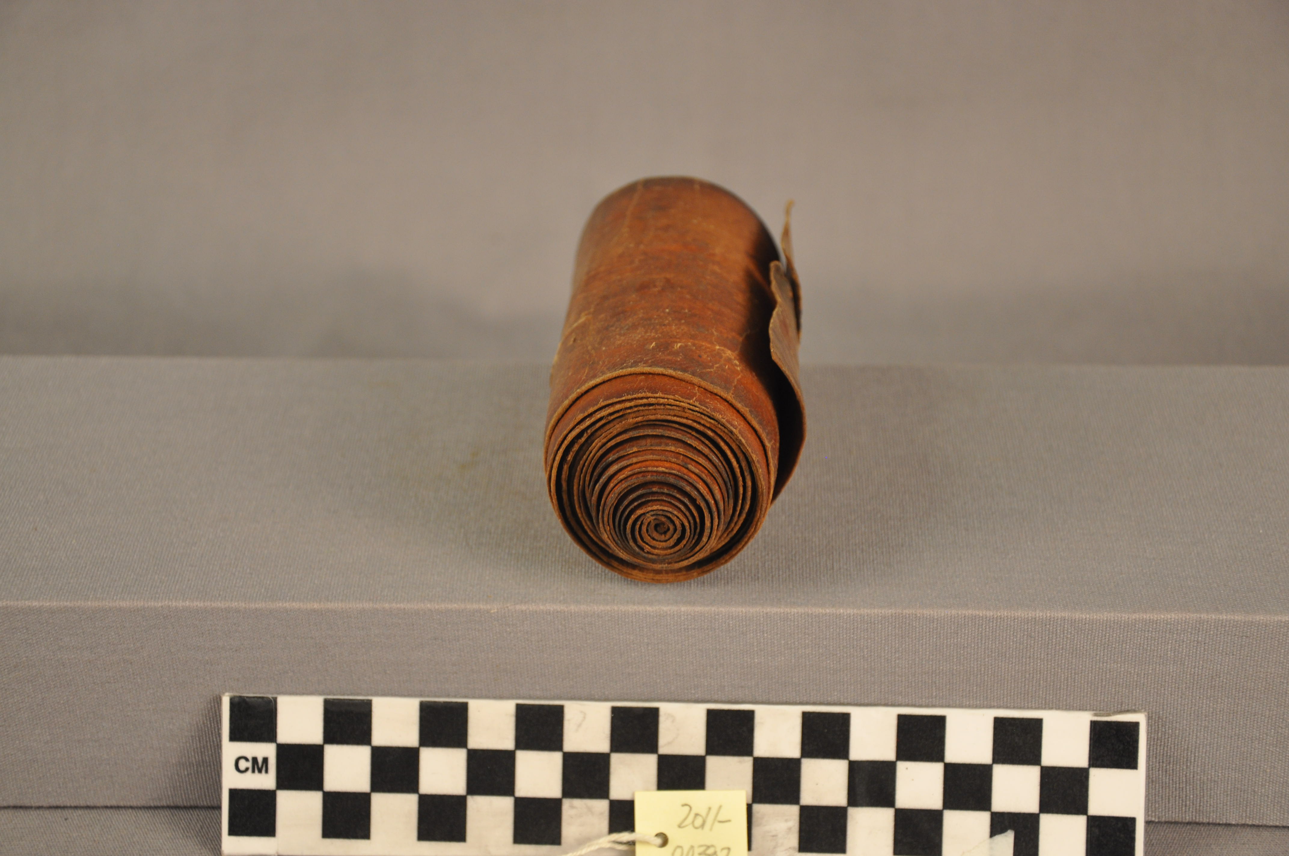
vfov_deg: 18.1
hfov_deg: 27.0
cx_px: 644
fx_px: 2682
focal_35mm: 75
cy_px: 428
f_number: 5
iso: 500
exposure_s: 1/60
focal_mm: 50
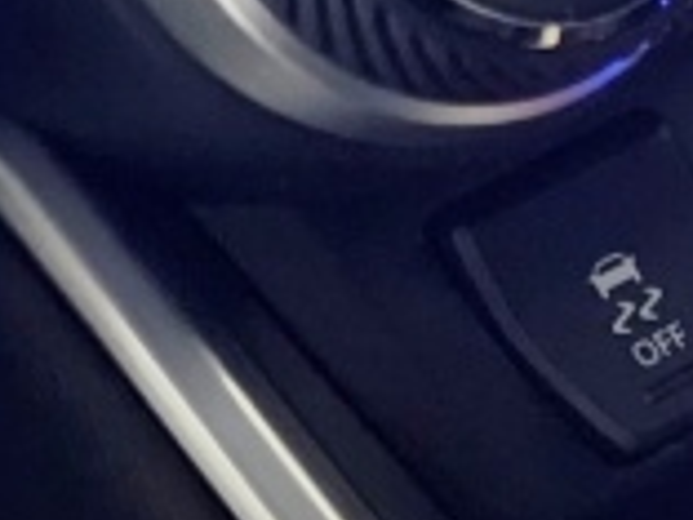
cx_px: 1844
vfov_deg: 9.7
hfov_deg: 10.5
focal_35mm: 151
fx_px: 3023
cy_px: 618
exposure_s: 1/24
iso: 1250
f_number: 1.7
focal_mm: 6.3
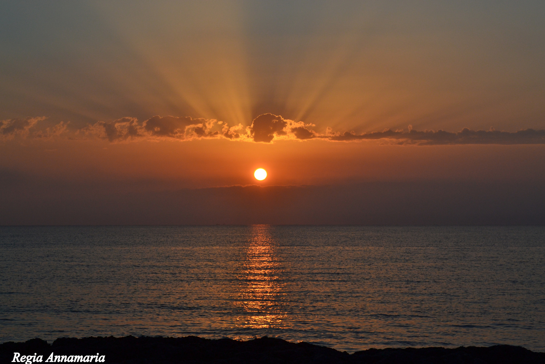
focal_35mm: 82
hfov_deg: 24.6
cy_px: 182
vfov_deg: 16.6
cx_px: 272
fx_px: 1249
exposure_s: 1/500
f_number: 11
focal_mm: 55
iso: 250
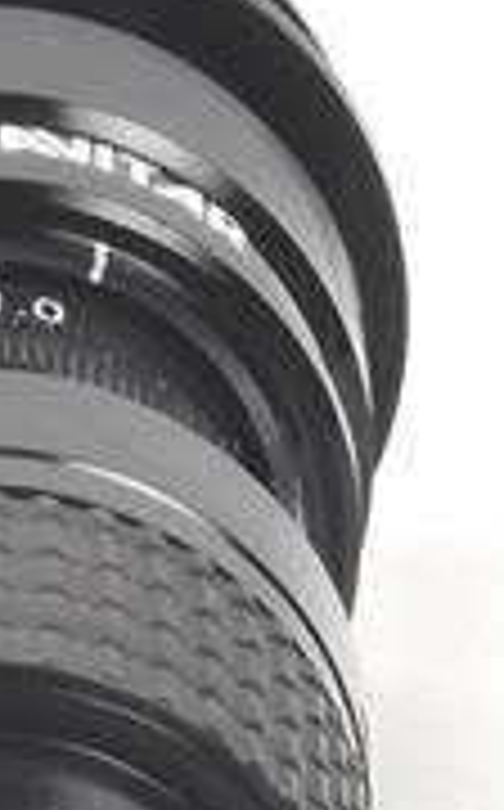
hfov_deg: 4.7
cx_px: -32
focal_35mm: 281
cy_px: 657
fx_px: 6189
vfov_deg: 7.5
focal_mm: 55
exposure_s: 1/200
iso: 250
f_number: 16
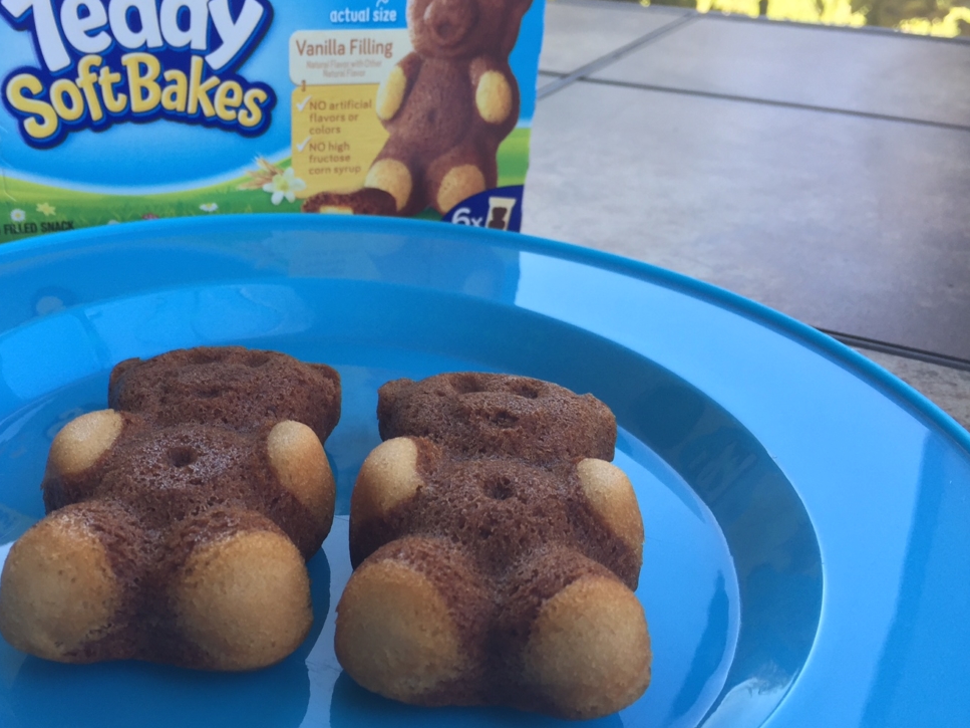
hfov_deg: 50.9
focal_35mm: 36
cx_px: 370
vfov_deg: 39.6
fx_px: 1009
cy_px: 355
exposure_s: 1/60
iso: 32
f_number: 2.2
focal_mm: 4.15
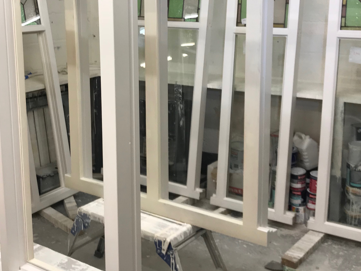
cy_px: 87
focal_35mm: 50
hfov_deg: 38.1
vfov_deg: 28.9
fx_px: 521
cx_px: 155
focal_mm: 3.99
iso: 32
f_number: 1.8
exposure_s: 1/50
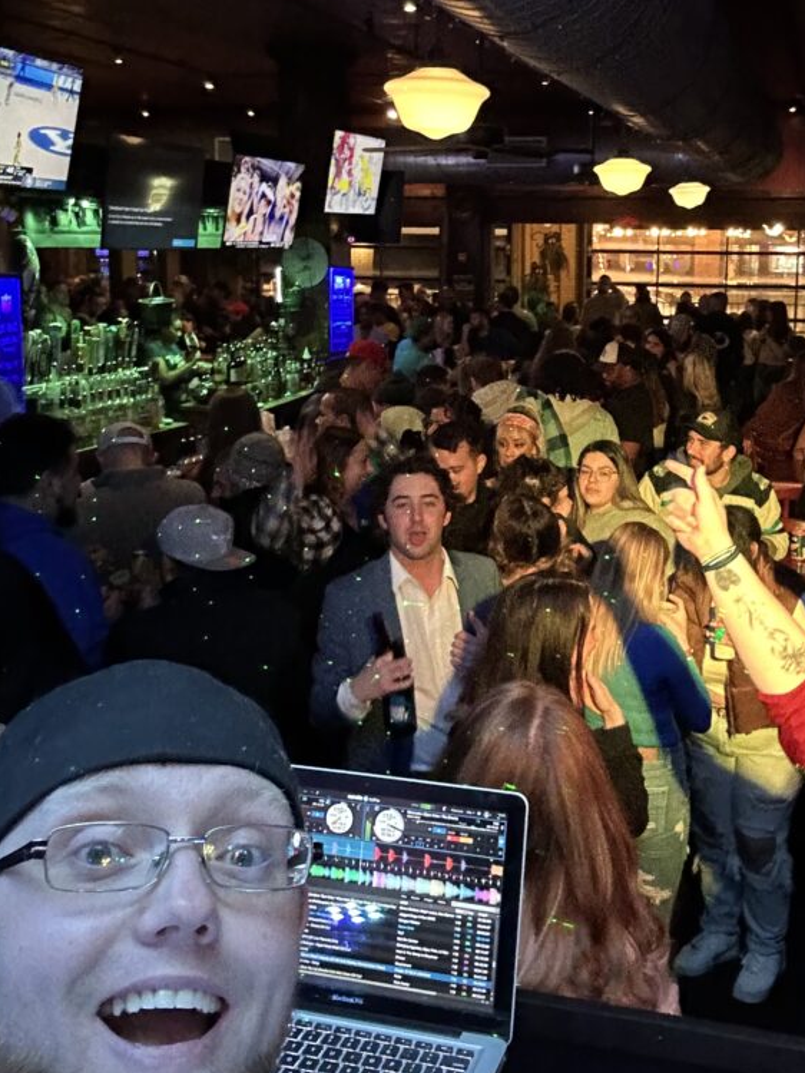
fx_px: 1271
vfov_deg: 45.4
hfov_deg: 34.9
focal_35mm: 41
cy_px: 413
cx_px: 521
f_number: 1.9
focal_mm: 2.69
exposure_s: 1/17
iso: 640
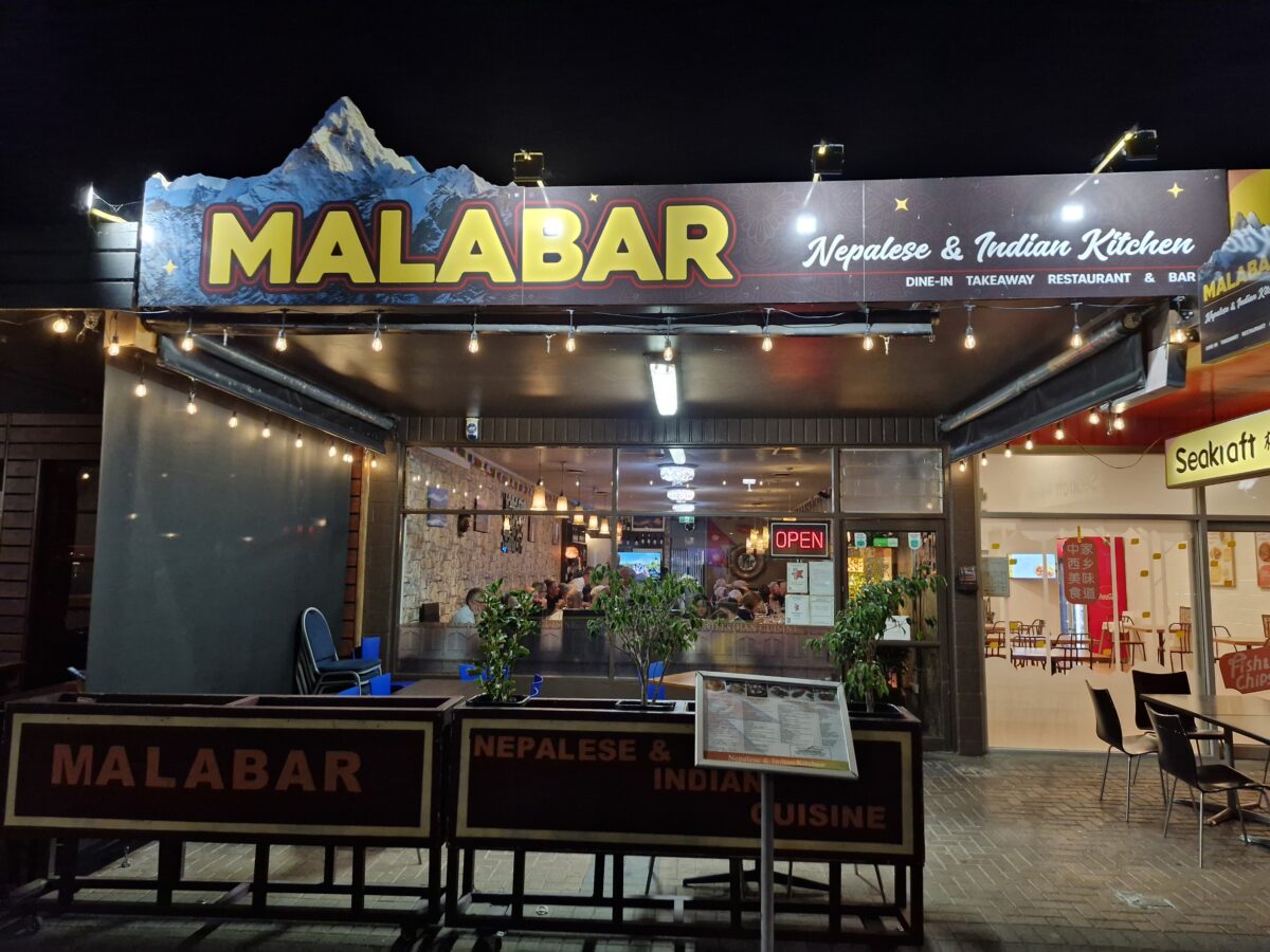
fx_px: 844
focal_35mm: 23
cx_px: 635
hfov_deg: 73.9
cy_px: 476
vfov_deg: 58.9
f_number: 1.8
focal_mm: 5.54
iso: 640
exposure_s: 1/100
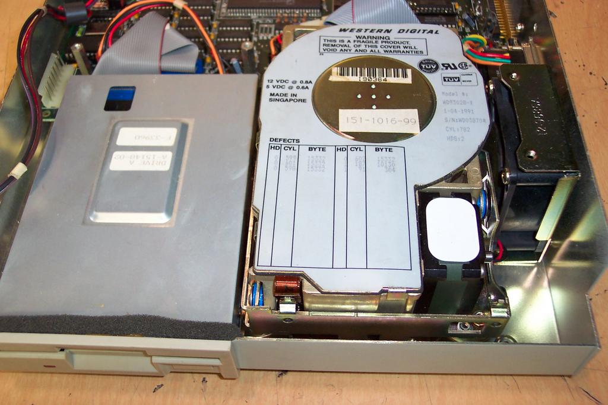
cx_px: 304
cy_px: 202
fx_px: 642
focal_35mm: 38
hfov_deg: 50.7
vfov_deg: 35.1
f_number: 2.8
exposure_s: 1/30
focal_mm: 8
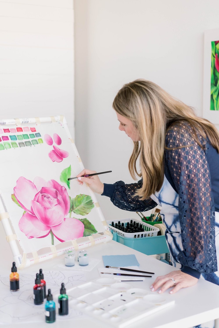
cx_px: 110
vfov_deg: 36.2
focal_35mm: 55
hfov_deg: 24.6
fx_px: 502
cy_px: 164
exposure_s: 1/500
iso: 640
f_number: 3.2
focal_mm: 55
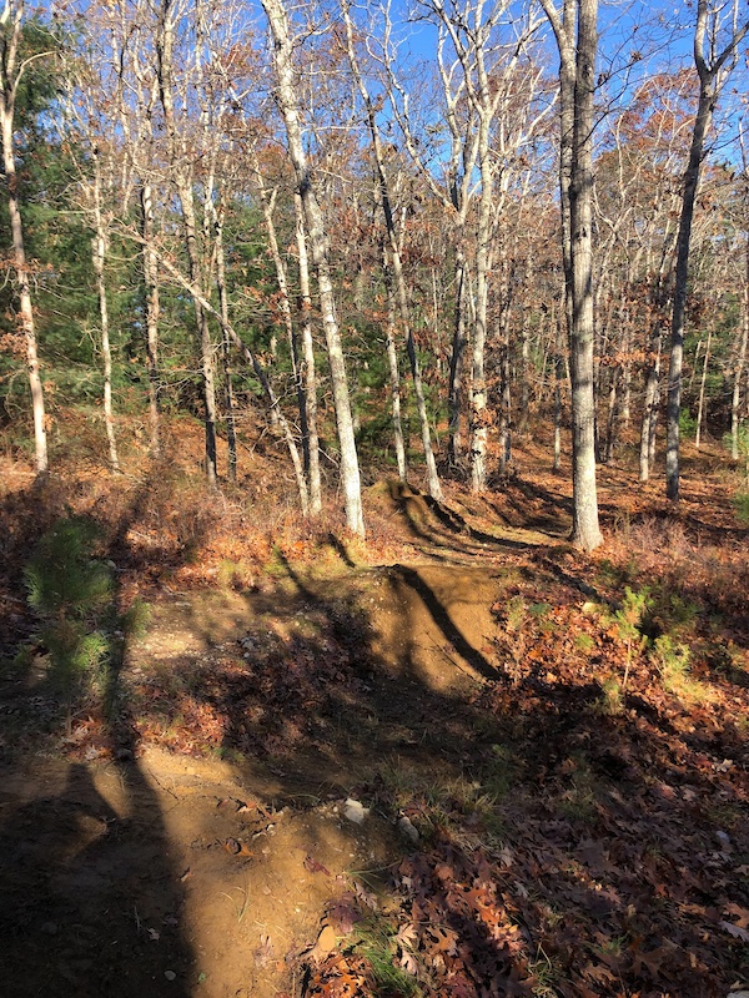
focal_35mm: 28
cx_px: 374
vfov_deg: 63.4
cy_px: 499
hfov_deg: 49.7
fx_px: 808
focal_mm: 3.99
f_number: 1.8
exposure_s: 1/631
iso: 20
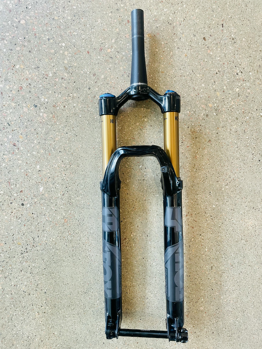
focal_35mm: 26
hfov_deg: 53.1
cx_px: 131
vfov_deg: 67.3
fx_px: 262
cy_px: 174
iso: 125
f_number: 1.6
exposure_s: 1/61
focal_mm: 4.2
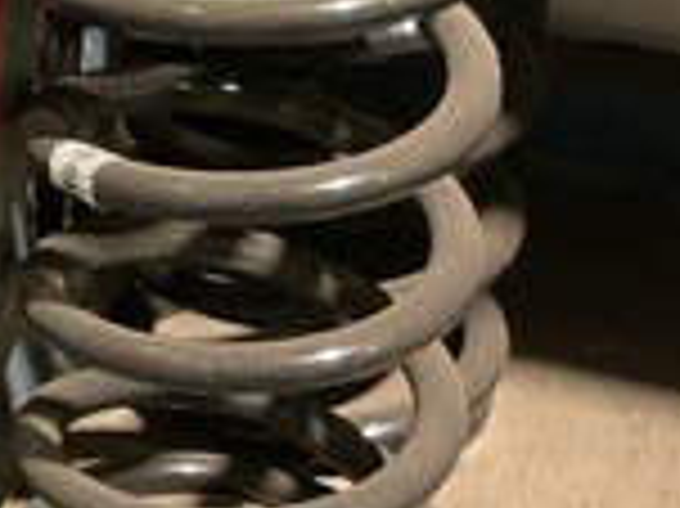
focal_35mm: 123
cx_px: -730
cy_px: -121
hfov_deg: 13.5
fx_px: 2414
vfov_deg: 11.8
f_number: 1.8
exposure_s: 1/33
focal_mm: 3
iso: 250
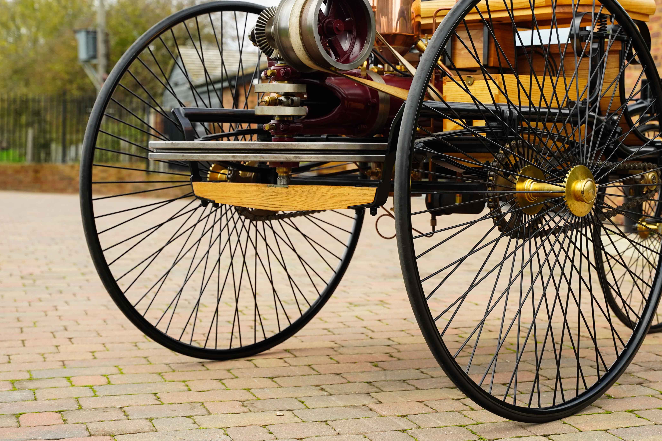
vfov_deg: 20.6
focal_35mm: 66
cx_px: 431
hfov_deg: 30.5
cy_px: 125
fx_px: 1206
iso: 640
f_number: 4
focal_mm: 45.4
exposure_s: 1/200
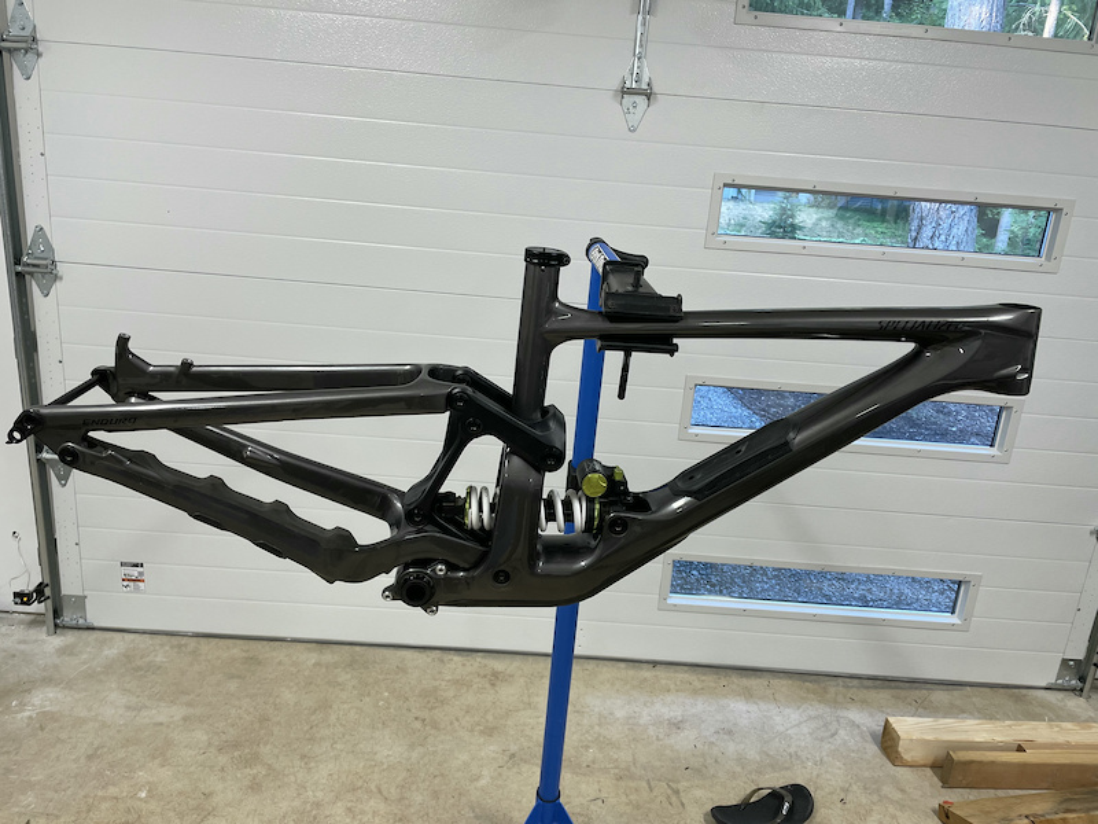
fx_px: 825
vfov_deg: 53.1
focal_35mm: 26
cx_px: 549
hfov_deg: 67.3
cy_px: 412
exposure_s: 1/60
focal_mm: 4.2
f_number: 1.6
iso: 80
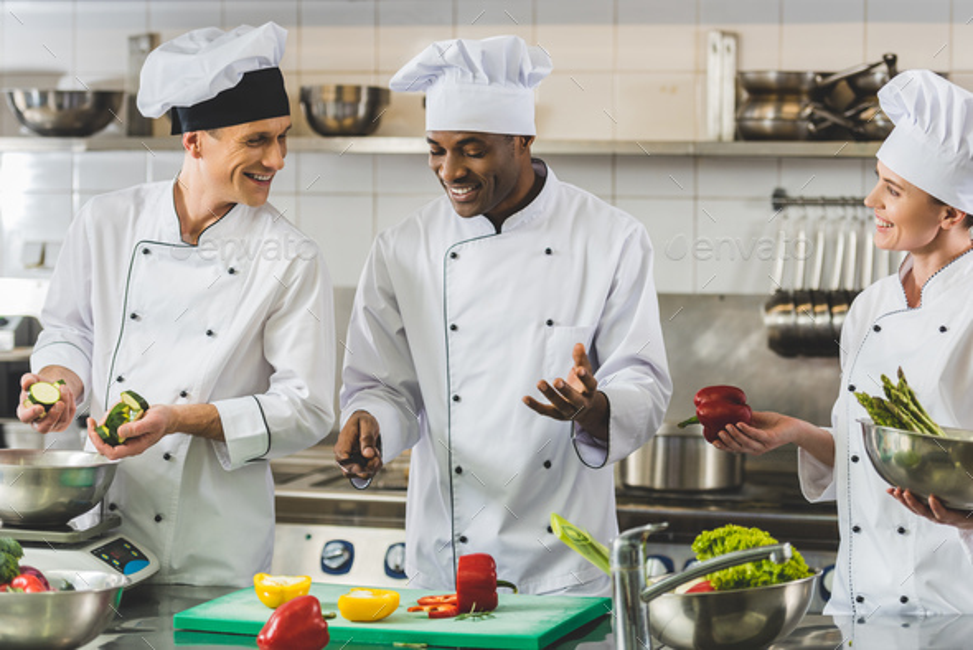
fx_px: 2650
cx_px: 486
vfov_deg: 14.0
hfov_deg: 20.8
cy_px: 325
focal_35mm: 98
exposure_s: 1/200
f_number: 2.8
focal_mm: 98
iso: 200
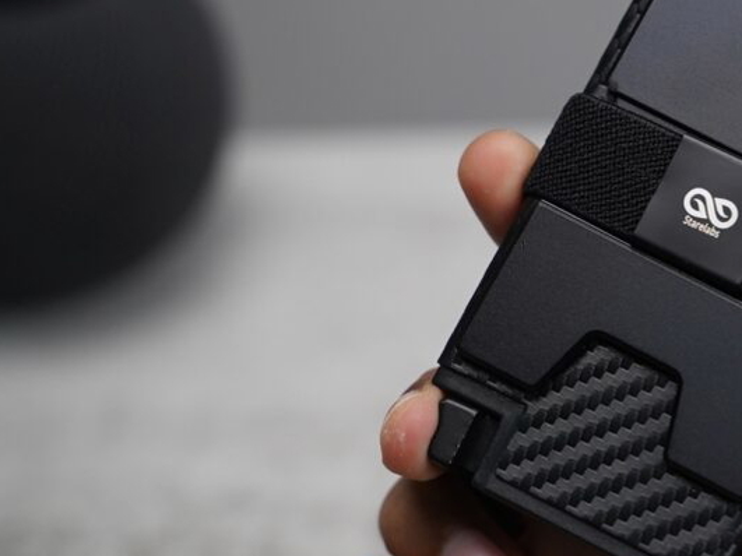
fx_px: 3343
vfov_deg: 9.5
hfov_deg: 12.5
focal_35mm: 156
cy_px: 189
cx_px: 697
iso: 1250
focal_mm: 72
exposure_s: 1/160
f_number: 4
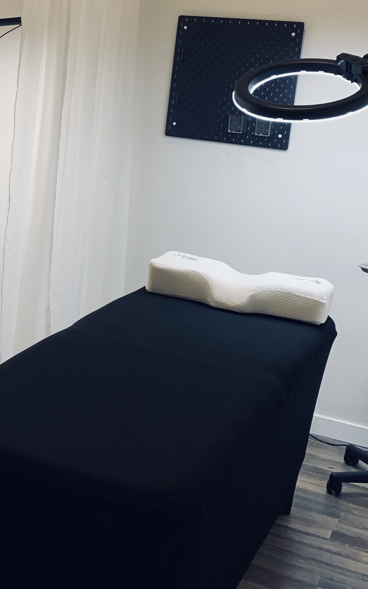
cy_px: 197
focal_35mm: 57
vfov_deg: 35.3
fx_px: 915
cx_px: -12
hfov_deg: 21.8
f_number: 1.8
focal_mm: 4.25
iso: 100
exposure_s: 1/60
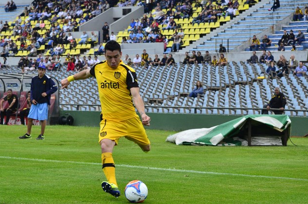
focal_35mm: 130
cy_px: 103
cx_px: 132
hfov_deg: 15.8
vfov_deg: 10.5
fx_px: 1110
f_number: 5.6
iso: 800
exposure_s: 1/500
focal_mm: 68
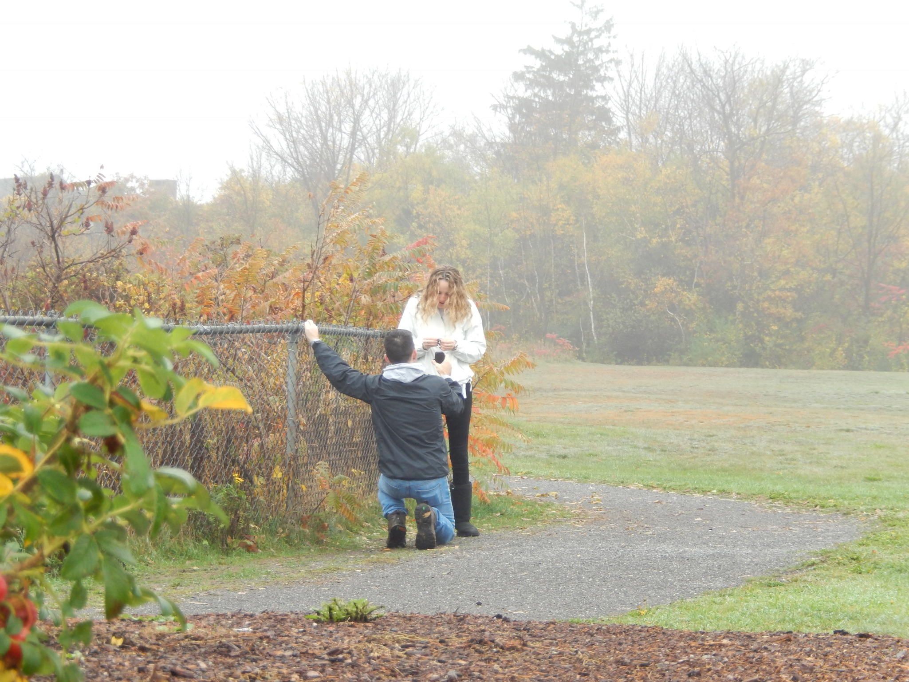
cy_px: 341
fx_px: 3073
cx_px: 454
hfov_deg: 16.8
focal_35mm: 117
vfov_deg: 12.7
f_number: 5.5
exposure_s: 1/50
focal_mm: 21
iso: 180
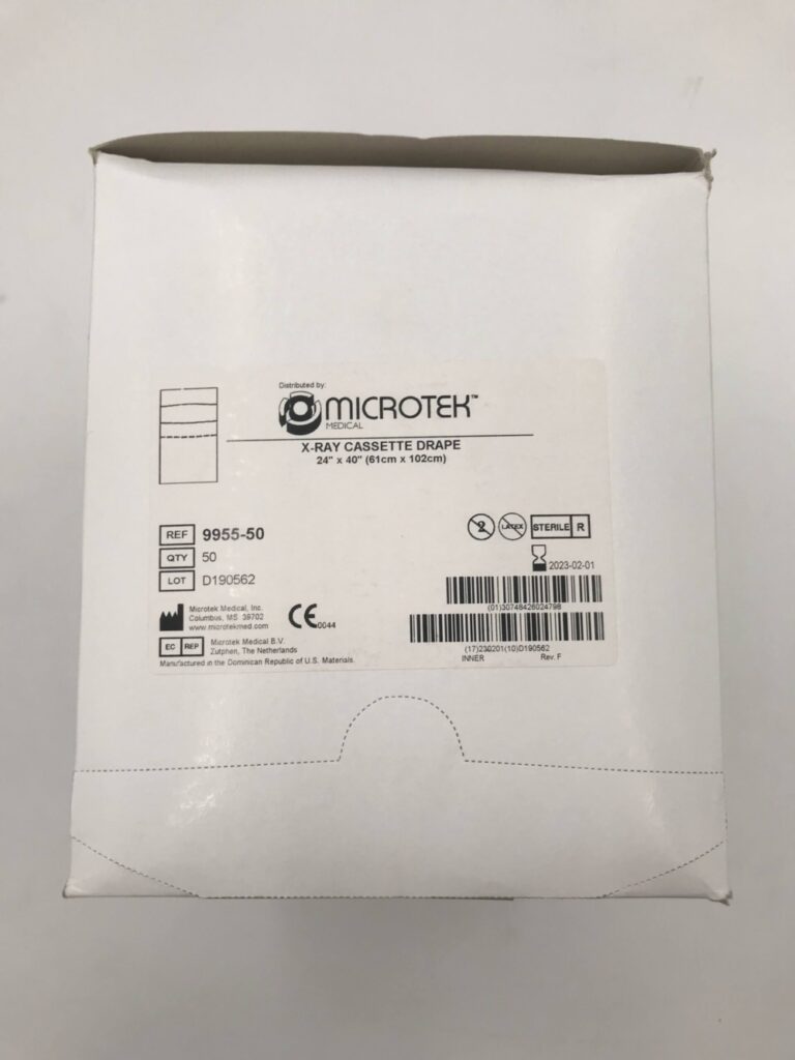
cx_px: 398
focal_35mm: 28
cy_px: 530
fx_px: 857
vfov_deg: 63.4
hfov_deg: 49.7
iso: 25
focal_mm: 3.99
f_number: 1.8
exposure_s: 1/60
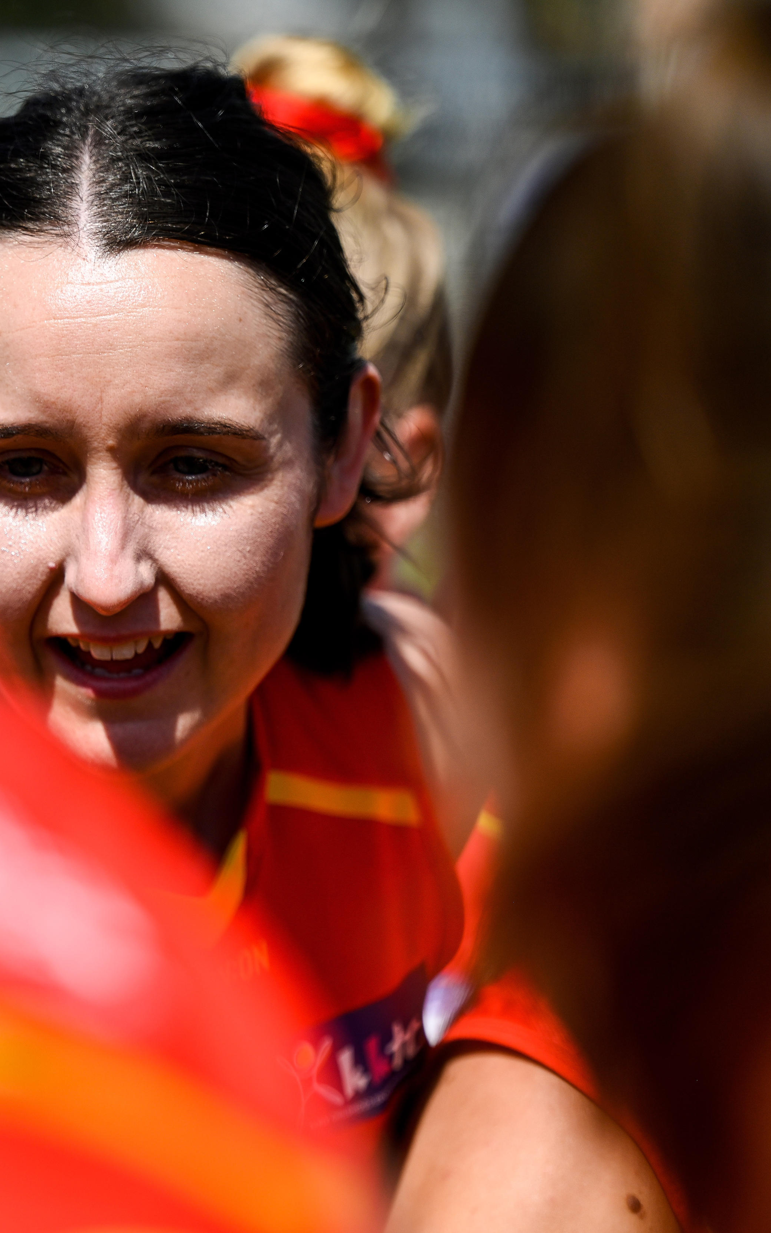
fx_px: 7732
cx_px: -46
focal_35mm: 230
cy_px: 615
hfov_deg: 5.7
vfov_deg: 9.1
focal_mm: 150
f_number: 2.8
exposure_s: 1/5000
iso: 125
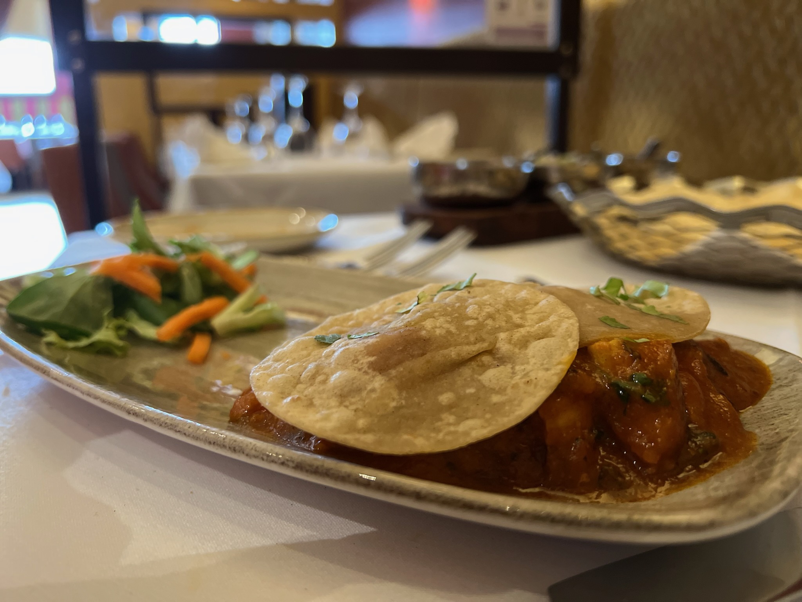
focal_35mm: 26
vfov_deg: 53.1
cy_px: 301
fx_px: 602
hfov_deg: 67.3
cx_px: 401
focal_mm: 5.7
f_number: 1.5
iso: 400
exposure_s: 1/33
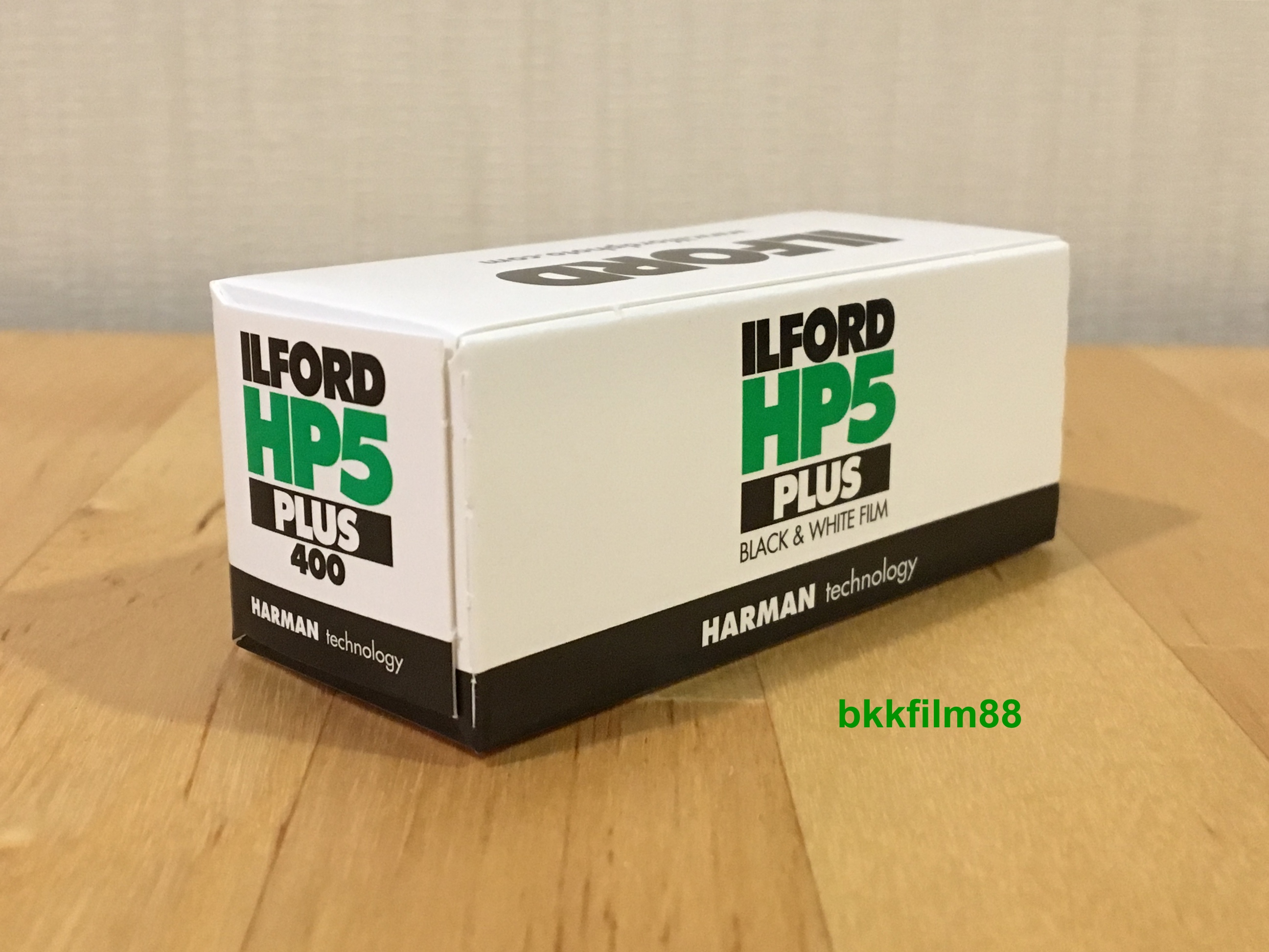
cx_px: 634
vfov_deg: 48.2
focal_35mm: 29
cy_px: 476
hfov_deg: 61.7
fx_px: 1063
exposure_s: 1/17
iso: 200
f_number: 2.2
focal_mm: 4.15
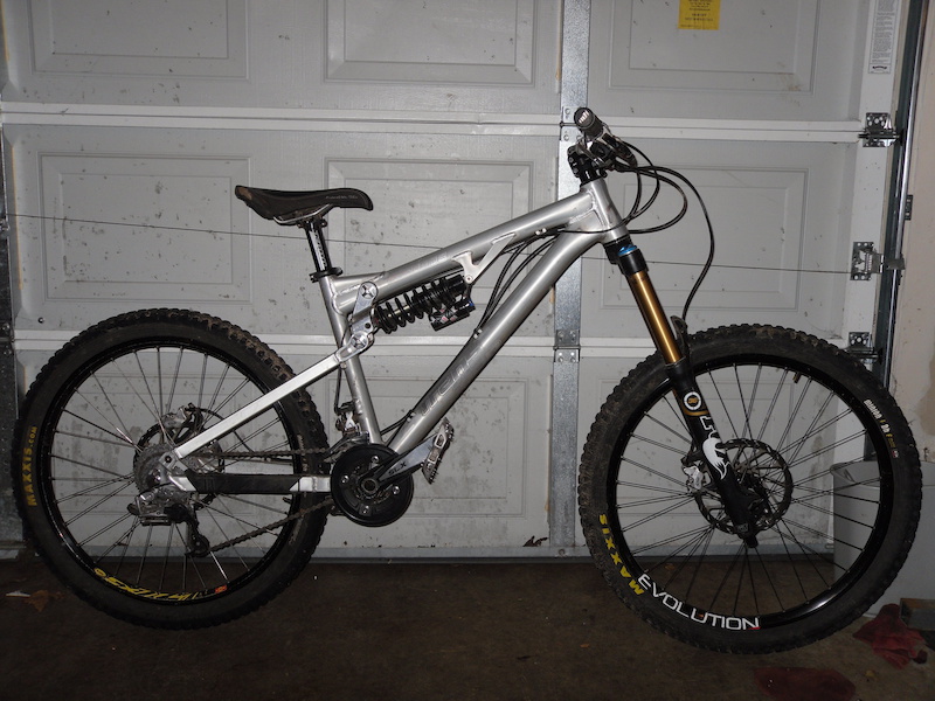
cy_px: 350
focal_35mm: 35
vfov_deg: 40.7
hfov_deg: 52.6
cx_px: 468
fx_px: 945
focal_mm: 6.3
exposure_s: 1/45
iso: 80
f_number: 3.5
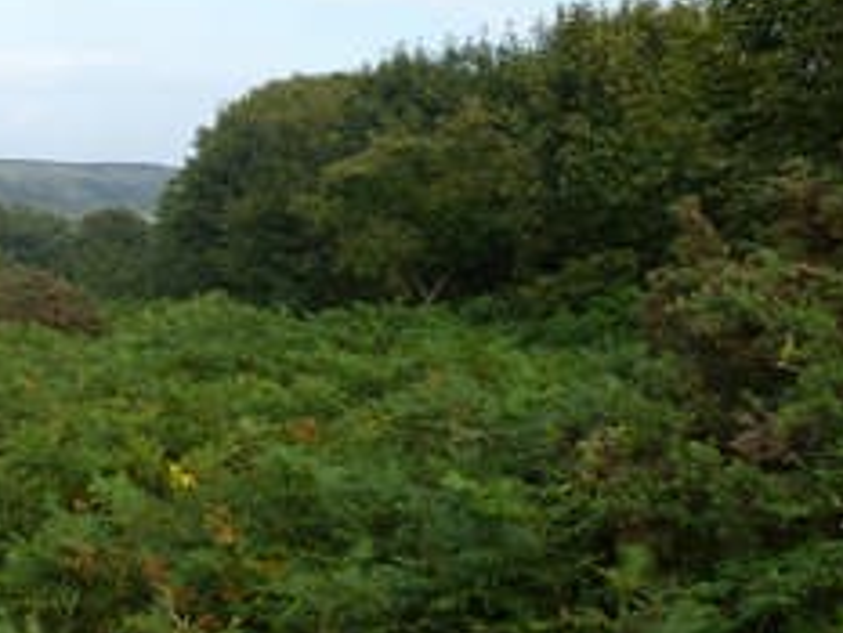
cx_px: -81
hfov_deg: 28.4
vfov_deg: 23.5
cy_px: 188
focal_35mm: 62
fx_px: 1511
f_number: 3.3
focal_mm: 5
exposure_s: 1/320
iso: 80
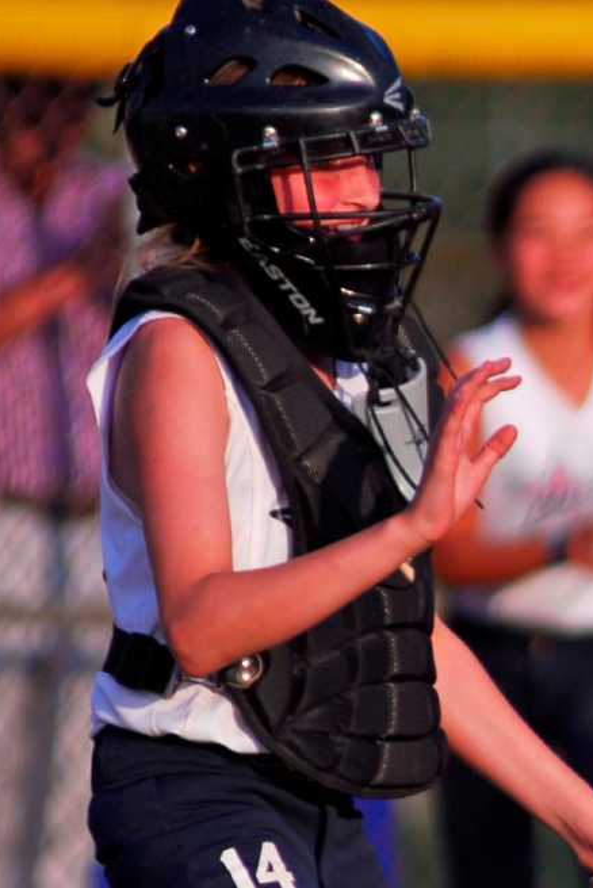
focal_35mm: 938
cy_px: 908
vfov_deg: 2.2
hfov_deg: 1.5
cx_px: 1185
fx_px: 23150
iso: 100
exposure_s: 1/1250
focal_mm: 200
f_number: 2.8
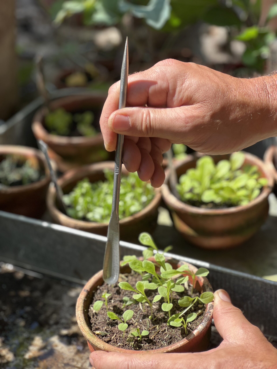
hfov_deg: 19.1
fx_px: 822
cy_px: 184
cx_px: 138
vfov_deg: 25.3
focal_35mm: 77
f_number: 2.8
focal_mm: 9
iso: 25
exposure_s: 1/224
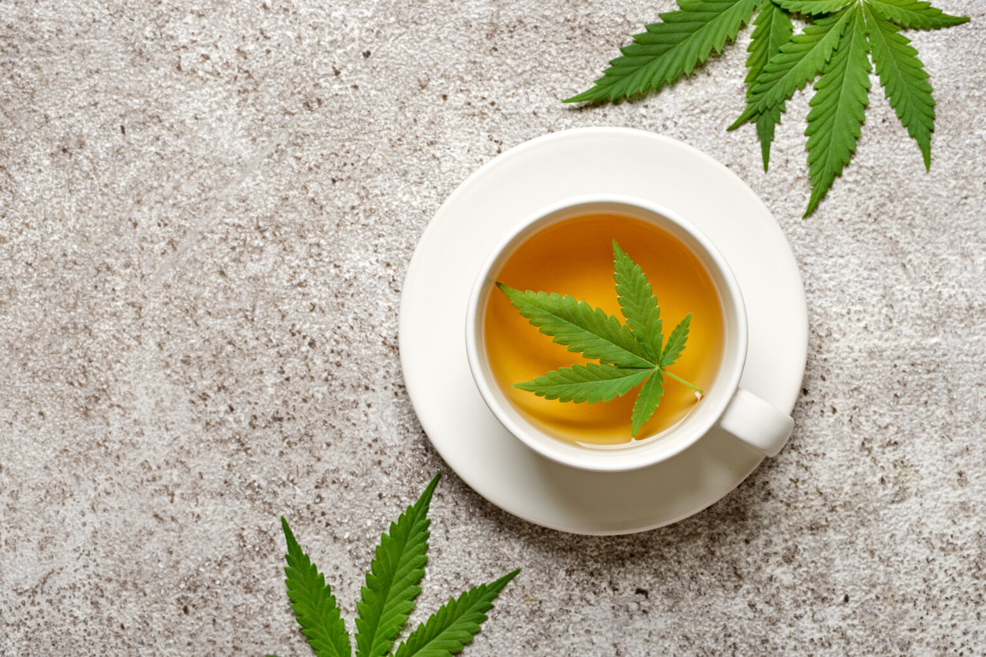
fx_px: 2054
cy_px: 328
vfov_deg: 18.2
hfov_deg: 27.0
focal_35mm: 75
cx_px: 493
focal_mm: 50
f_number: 9
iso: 100
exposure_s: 1/125
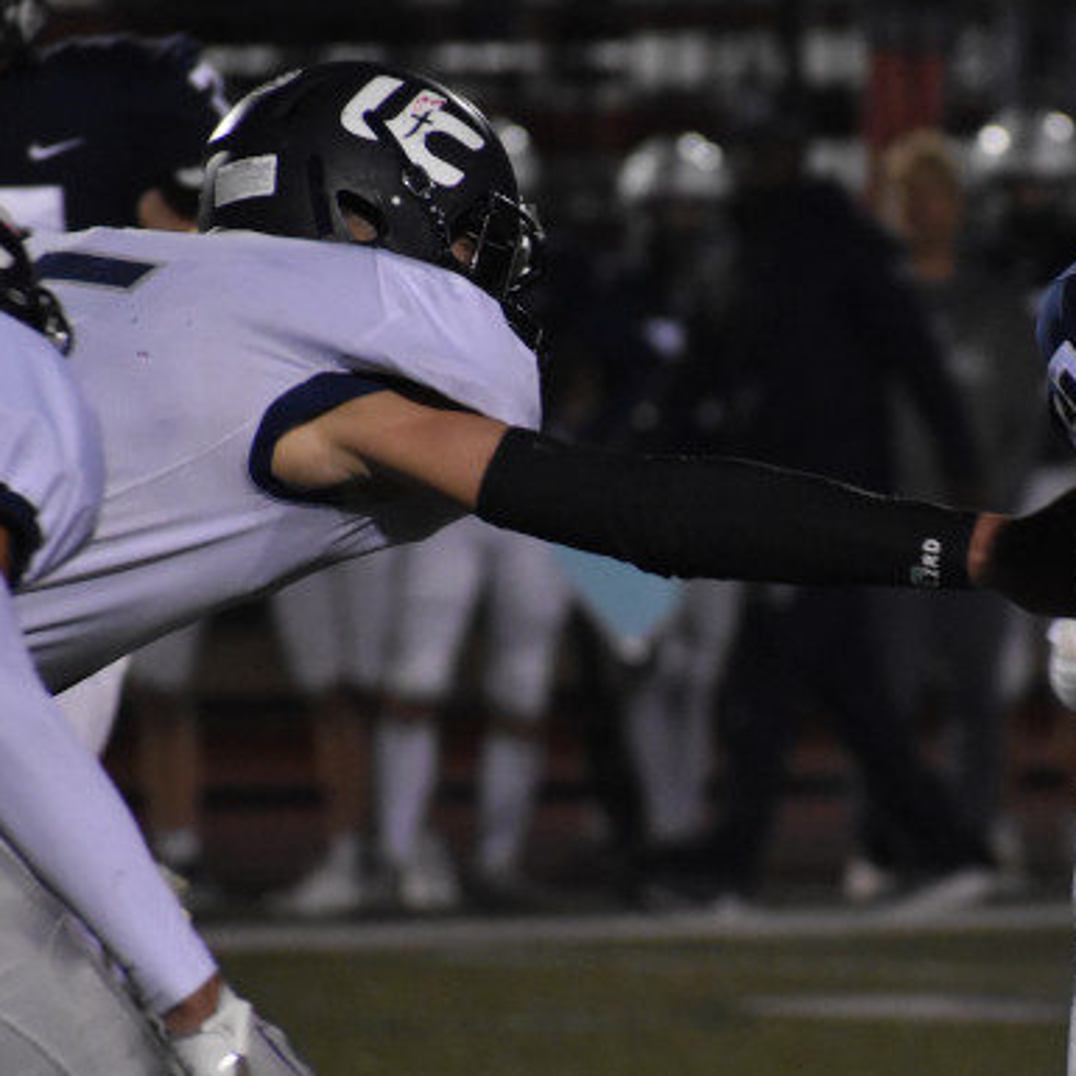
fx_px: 25743
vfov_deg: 2.4
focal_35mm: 732
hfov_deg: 2.4
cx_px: 760
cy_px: 630
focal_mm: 260
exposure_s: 1/400
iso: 3200
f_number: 6
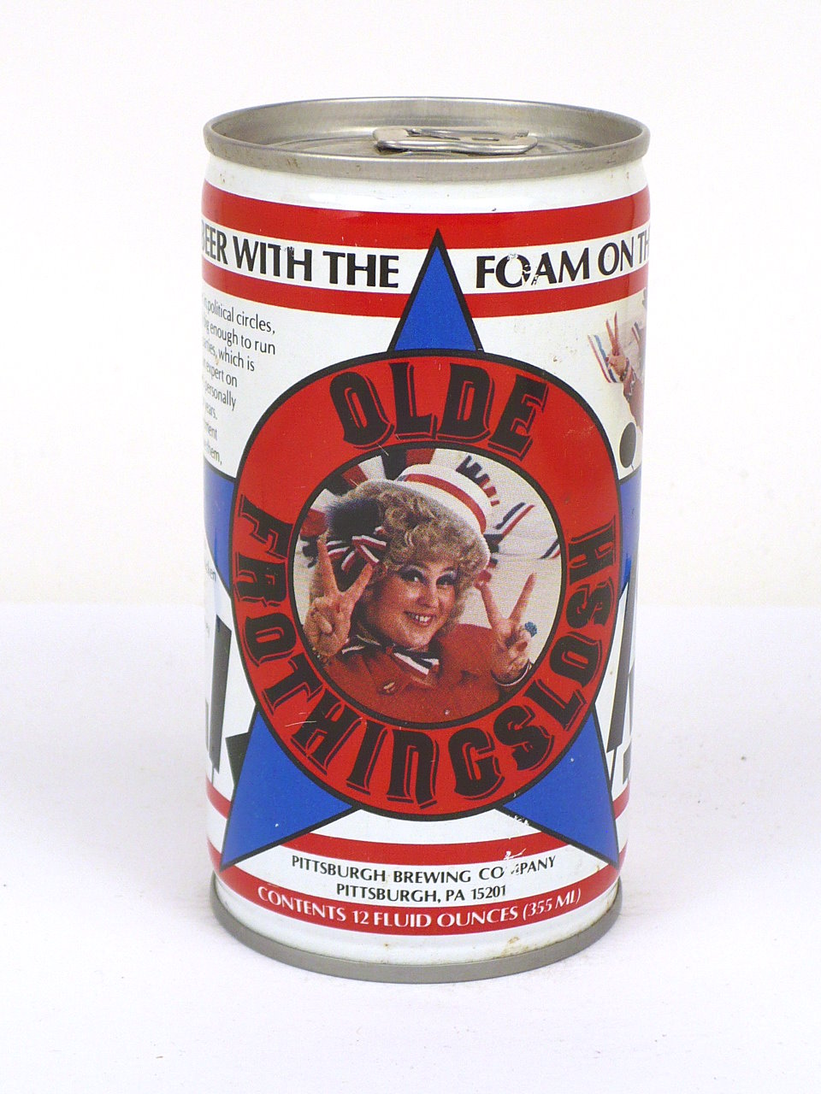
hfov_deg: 16.6
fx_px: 2814
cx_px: 410
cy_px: 547
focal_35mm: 89
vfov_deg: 22.0
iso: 100
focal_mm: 9.9
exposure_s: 1/250
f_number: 3.1
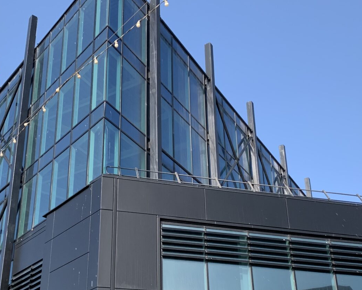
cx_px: 152
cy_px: 211
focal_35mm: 50
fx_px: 536
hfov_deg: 37.2
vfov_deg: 29.9
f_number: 1.8
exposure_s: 1/1054
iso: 25
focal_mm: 4.25
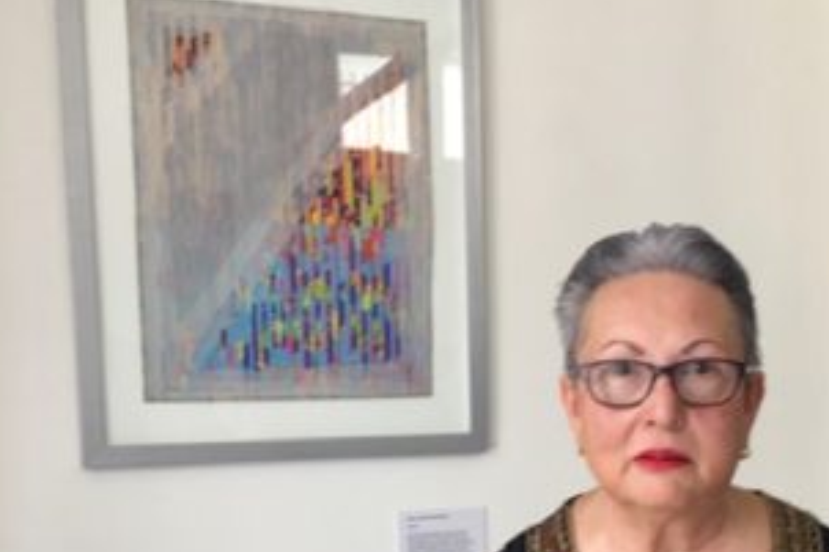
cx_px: 512
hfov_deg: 39.4
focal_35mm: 50
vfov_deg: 26.1
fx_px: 1151
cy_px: 489
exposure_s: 1/100
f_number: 2.2
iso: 40
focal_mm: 4.15
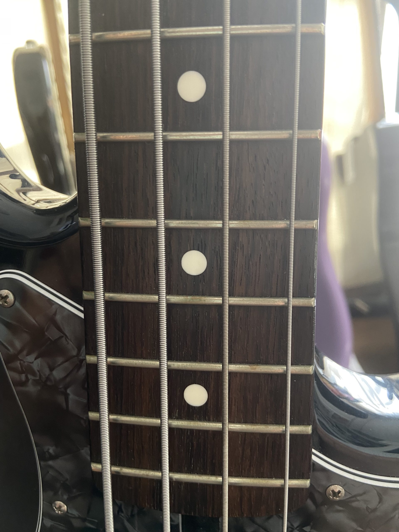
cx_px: 200
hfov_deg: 53.1
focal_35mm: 26
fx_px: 400
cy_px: 266
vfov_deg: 67.3
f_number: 1.8
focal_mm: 4.25
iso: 320
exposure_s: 1/60
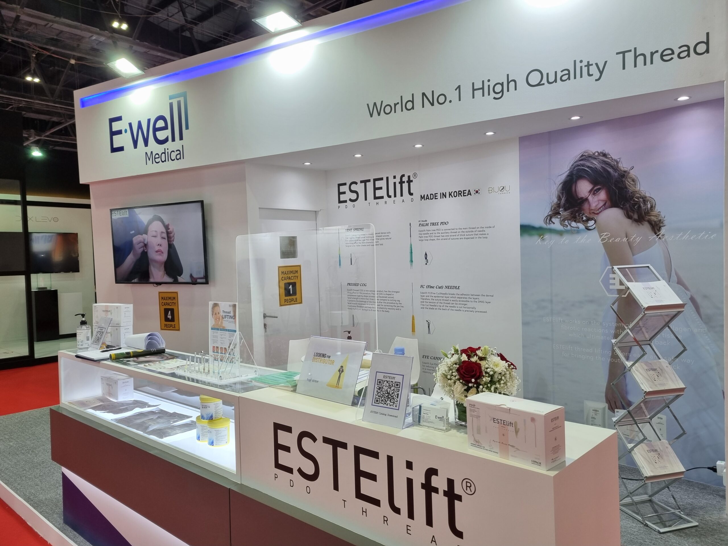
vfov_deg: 53.1
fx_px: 547
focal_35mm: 26
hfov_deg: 67.3
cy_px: 273
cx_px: 364
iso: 80
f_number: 1.8
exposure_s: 1/100
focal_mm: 5.4
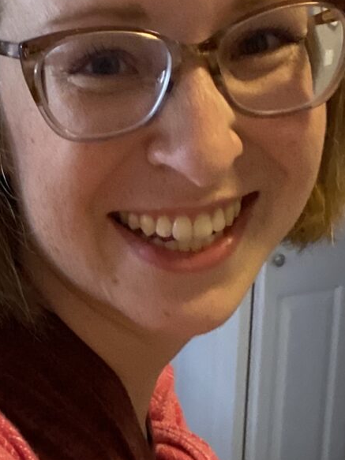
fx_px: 1050
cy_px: 330
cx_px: -54
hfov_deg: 17.9
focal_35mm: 79
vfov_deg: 24.5
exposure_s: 1/30
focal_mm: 2.71
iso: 400
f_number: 2.2
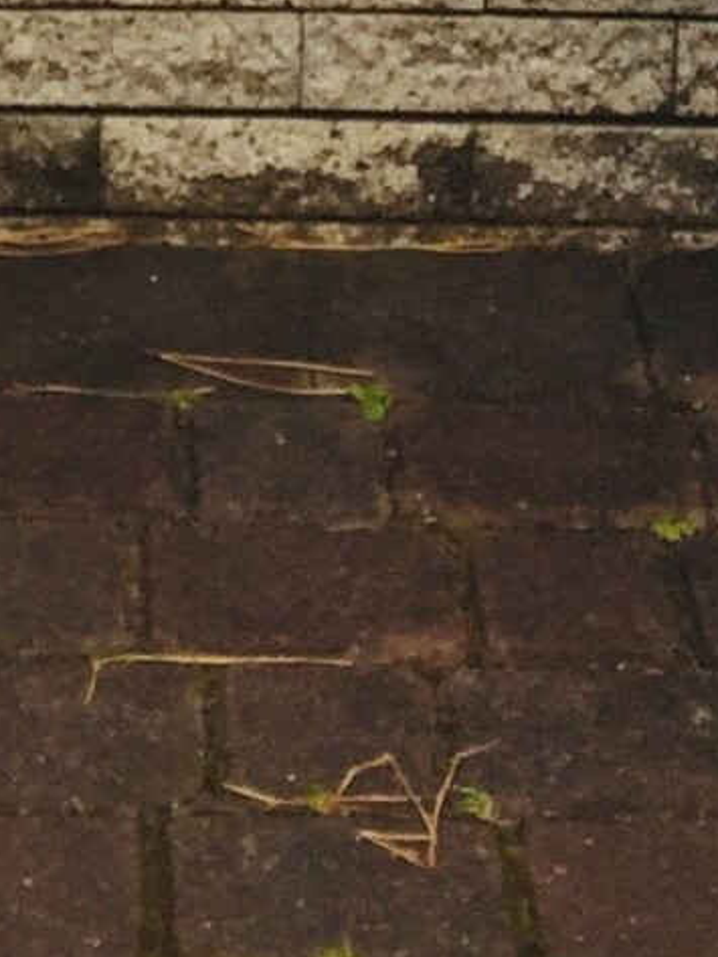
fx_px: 4340
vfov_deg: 10.2
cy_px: -1611
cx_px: -49
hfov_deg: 9.4
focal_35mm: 157
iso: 32
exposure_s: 1/430
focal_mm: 4.15
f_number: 2.2
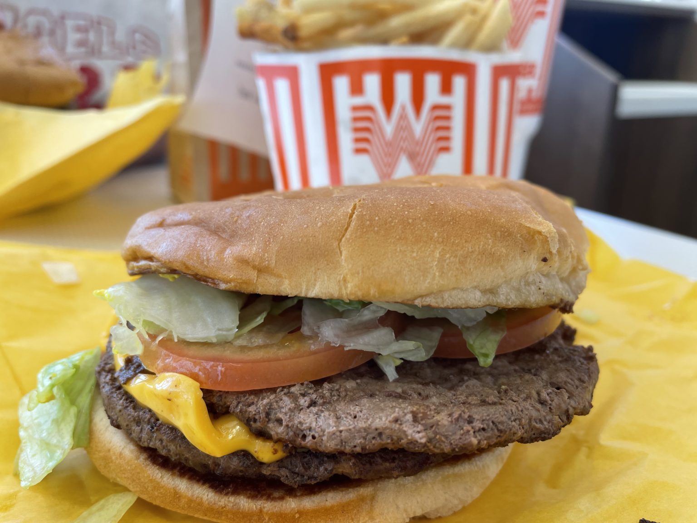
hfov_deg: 67.3
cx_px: 348
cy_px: 262
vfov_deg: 53.1
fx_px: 524
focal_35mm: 26
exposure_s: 1/121
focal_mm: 4.2
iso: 32
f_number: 1.6
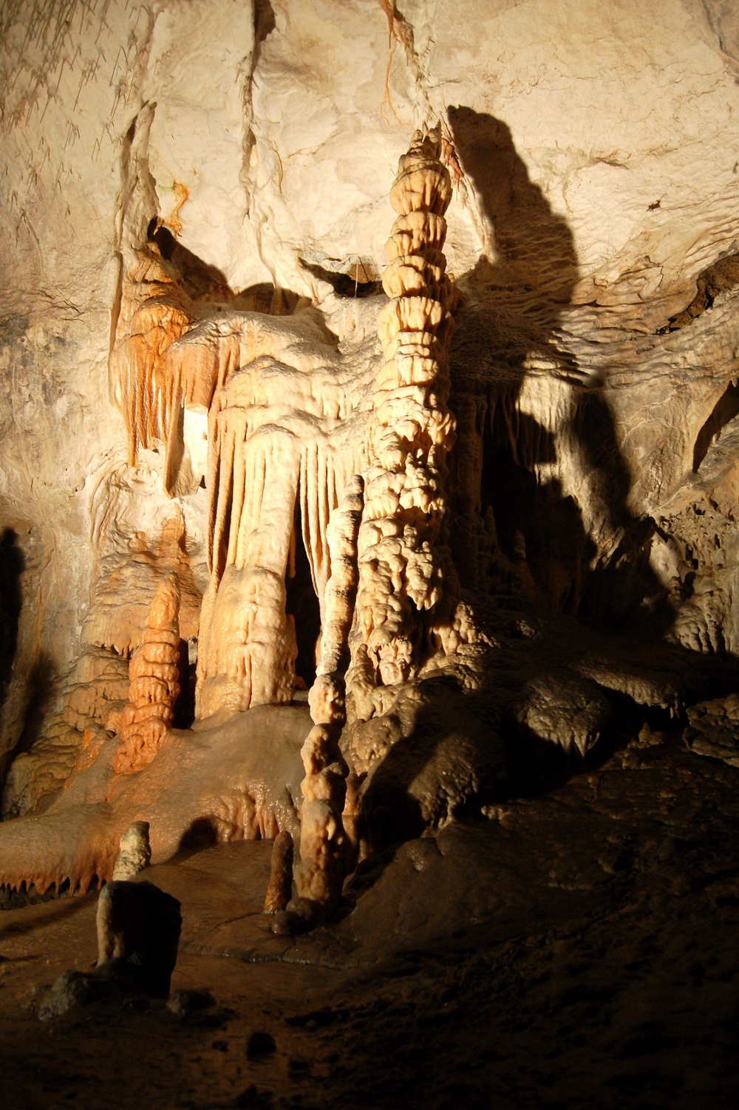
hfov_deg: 47.9
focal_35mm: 27
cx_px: 370
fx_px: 832
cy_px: 555
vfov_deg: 67.4
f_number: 3.5
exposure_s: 1/30
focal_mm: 18
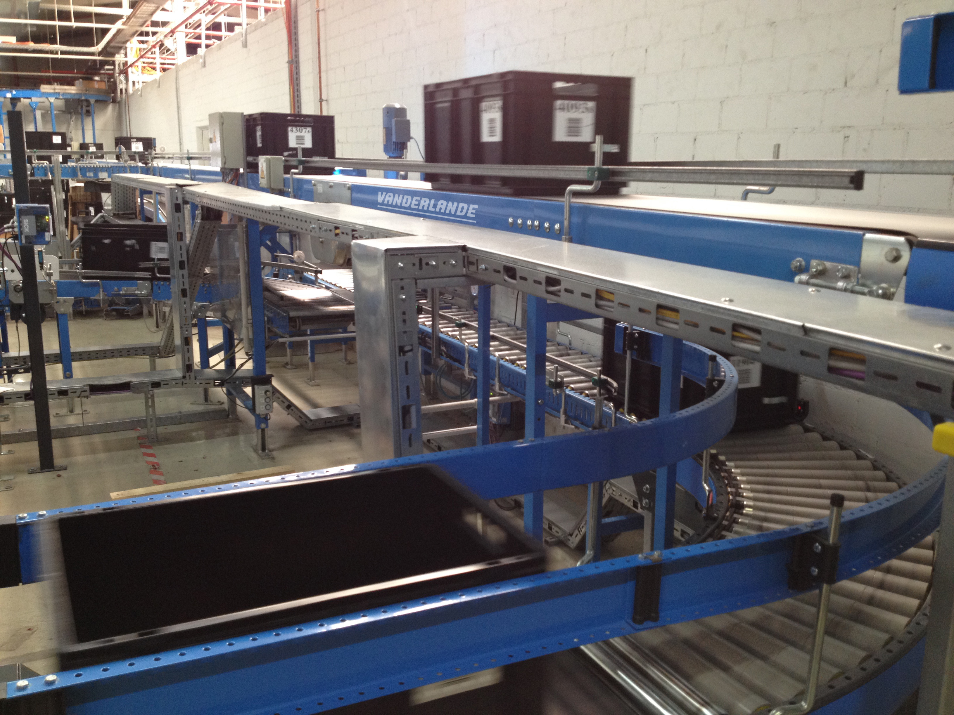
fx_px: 965
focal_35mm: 35
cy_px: 358
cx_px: 477
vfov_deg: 40.7
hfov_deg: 52.6
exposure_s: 1/20
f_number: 2.4
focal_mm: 4.28
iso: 125
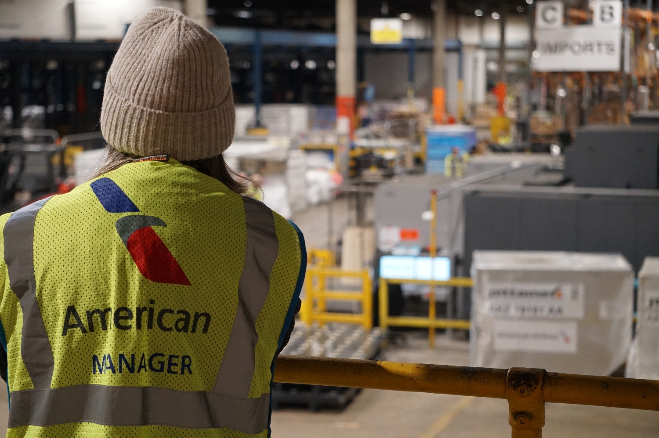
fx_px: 1509
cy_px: 219
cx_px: 330
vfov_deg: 16.5
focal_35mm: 82
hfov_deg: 24.6
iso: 3200
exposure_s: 1/160
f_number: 4.5
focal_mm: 55
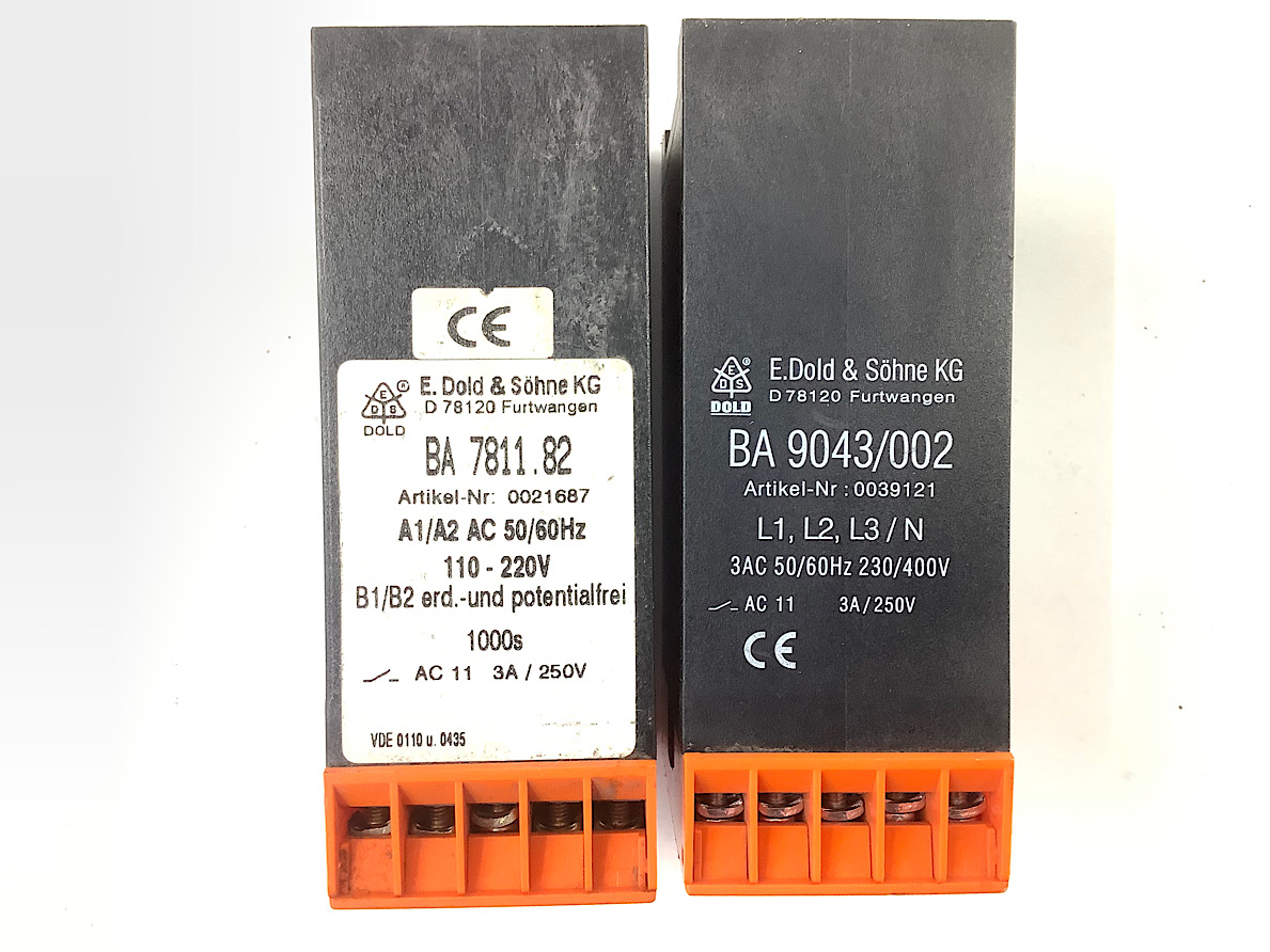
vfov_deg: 45.4
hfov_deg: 58.3
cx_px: 635
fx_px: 1137
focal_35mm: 31
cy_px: 476
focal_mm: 3.3
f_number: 2.4
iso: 160
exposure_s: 1/50
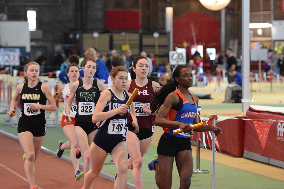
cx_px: 142
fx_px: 1302
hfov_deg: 12.5
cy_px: 94
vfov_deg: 8.3
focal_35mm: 165
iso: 3200
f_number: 2.8
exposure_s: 1/400
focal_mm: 110
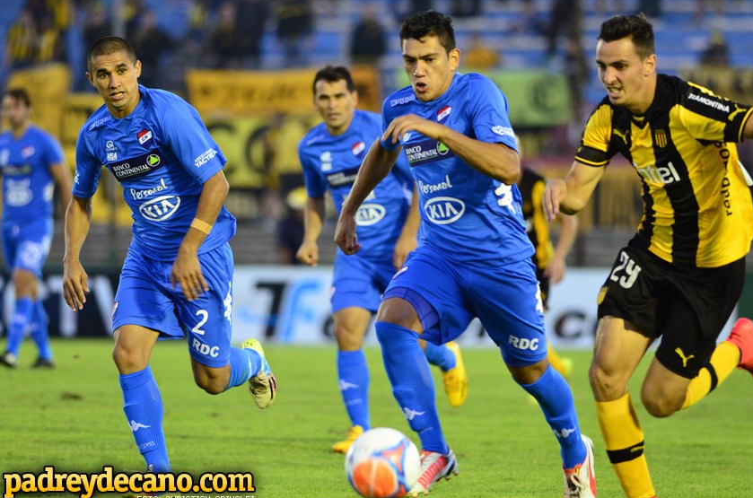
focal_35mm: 483
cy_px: 249
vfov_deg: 2.8
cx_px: 390
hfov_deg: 4.3
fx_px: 10078
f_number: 4
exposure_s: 1/500
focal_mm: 300
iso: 2000
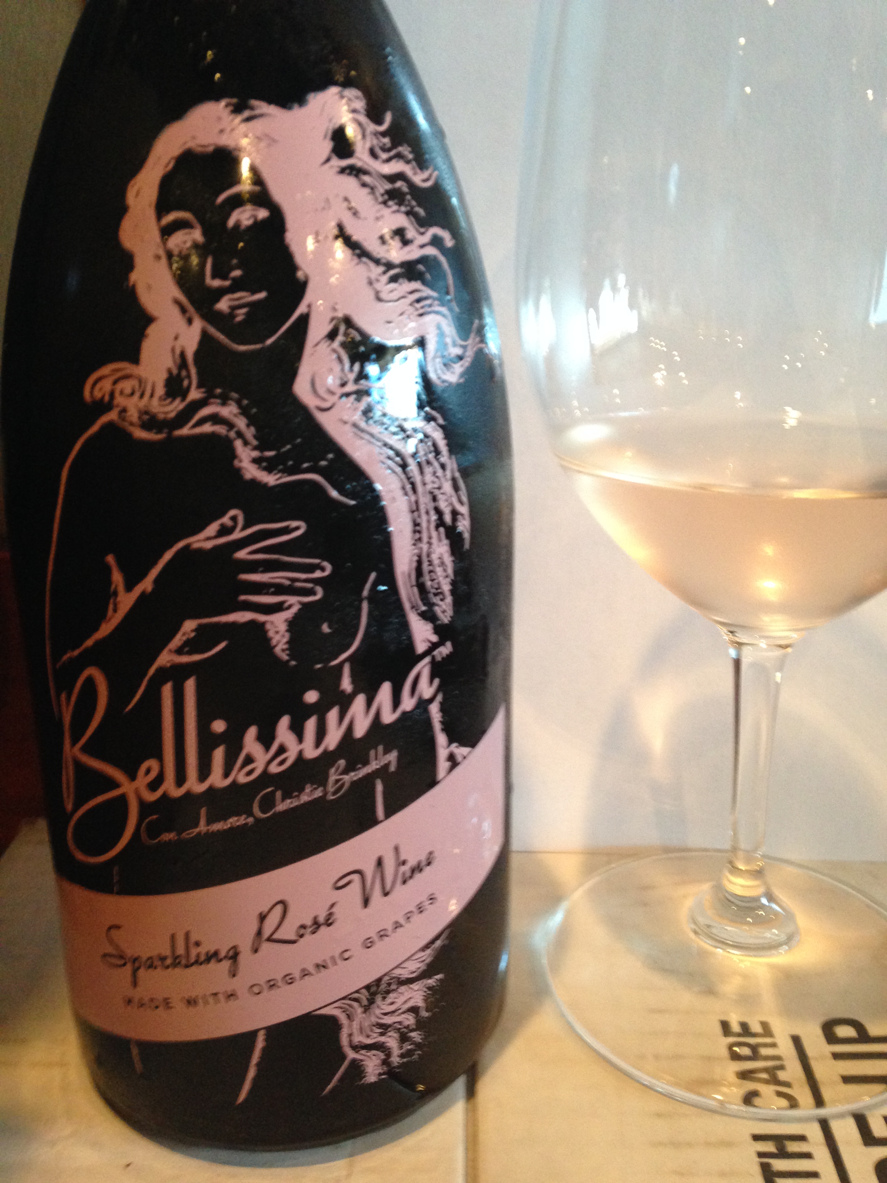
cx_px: 444
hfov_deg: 42.9
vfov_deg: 55.4
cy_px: 592
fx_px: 1127
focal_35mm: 33
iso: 250
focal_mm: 4.12
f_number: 2.4
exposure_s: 1/20
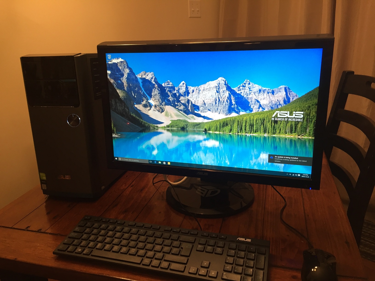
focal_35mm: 29
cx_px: 188
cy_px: 140
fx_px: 314
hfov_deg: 61.7
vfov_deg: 48.2
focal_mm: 4.15
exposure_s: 1/30
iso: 40
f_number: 2.2
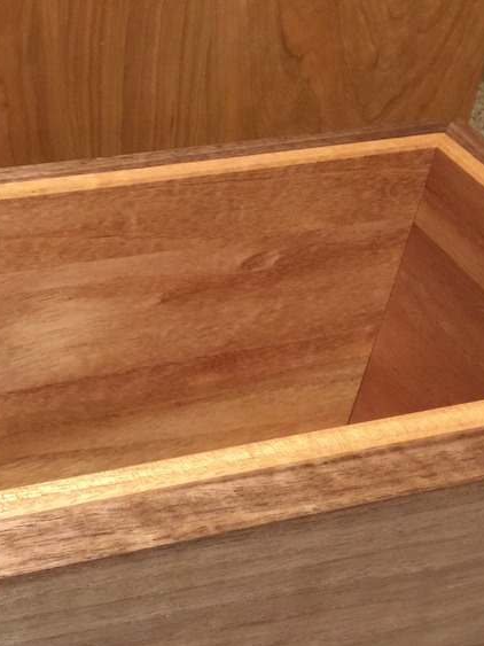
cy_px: 391
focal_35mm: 55
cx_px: 41
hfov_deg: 25.7
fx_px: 1026
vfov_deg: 34.8
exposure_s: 1/4
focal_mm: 4.15
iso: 80
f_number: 2.2
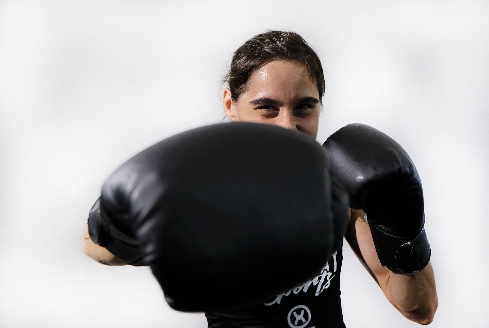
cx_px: 244
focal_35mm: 33
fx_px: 449
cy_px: 164
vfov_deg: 40.1
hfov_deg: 57.2
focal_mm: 22.3
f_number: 3.2
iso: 2000
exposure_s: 1/420
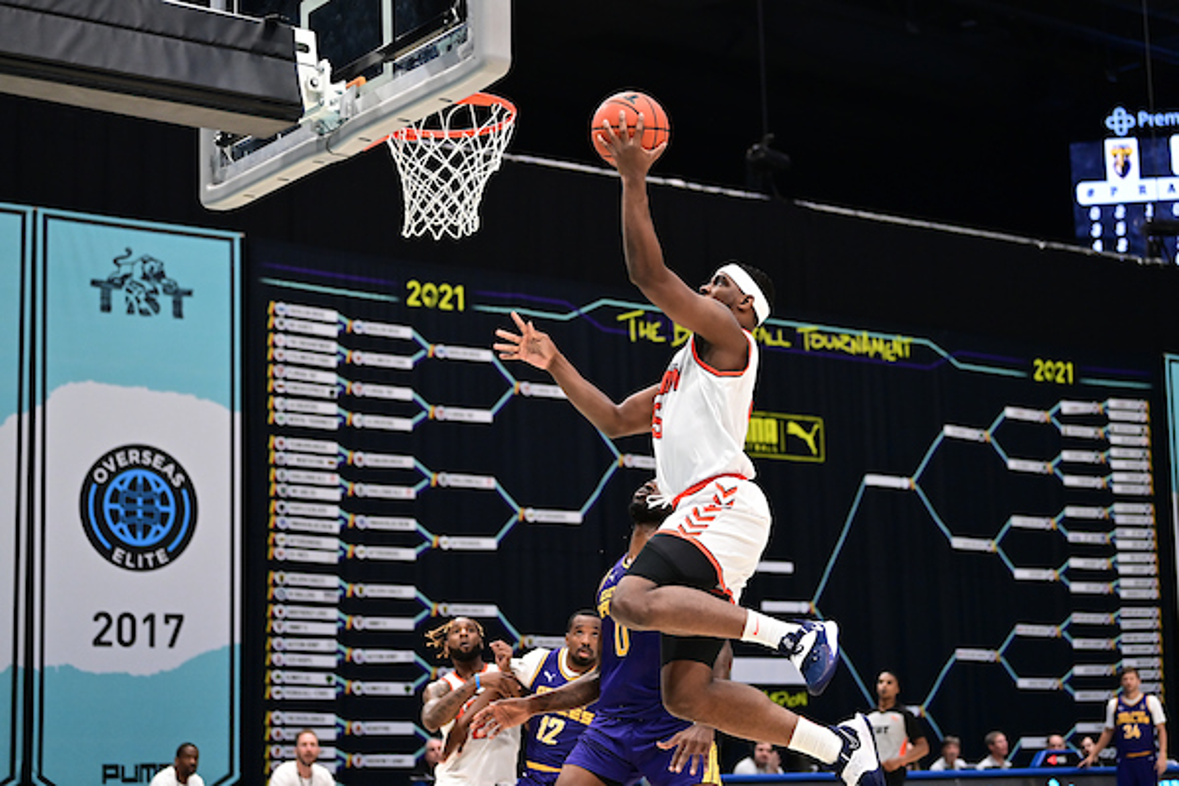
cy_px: 393
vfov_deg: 19.5
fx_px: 2292
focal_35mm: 70
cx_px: 590
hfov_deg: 28.8
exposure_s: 1/1600
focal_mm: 70
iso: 4000
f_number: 2.8
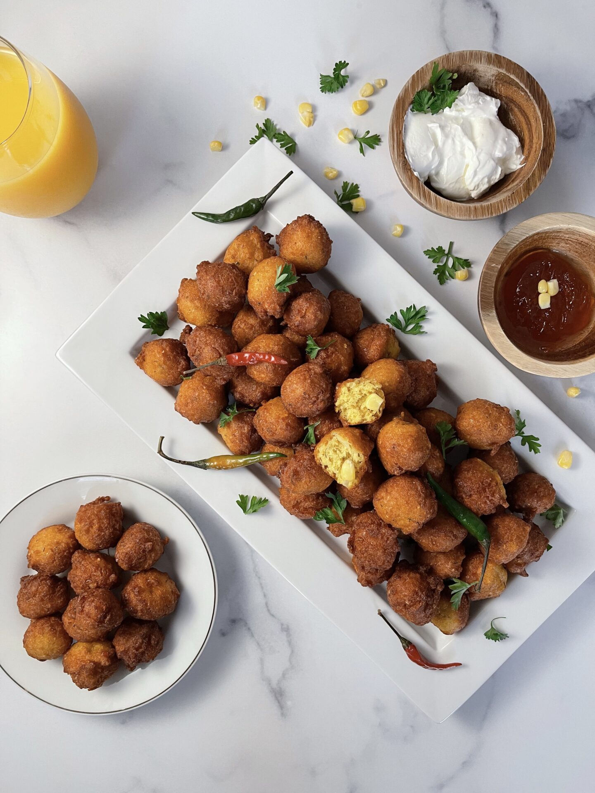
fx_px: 596
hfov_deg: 53.1
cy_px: 396
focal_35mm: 26
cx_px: 298
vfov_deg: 67.3
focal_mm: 5.1
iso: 160
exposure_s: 1/60
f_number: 1.6
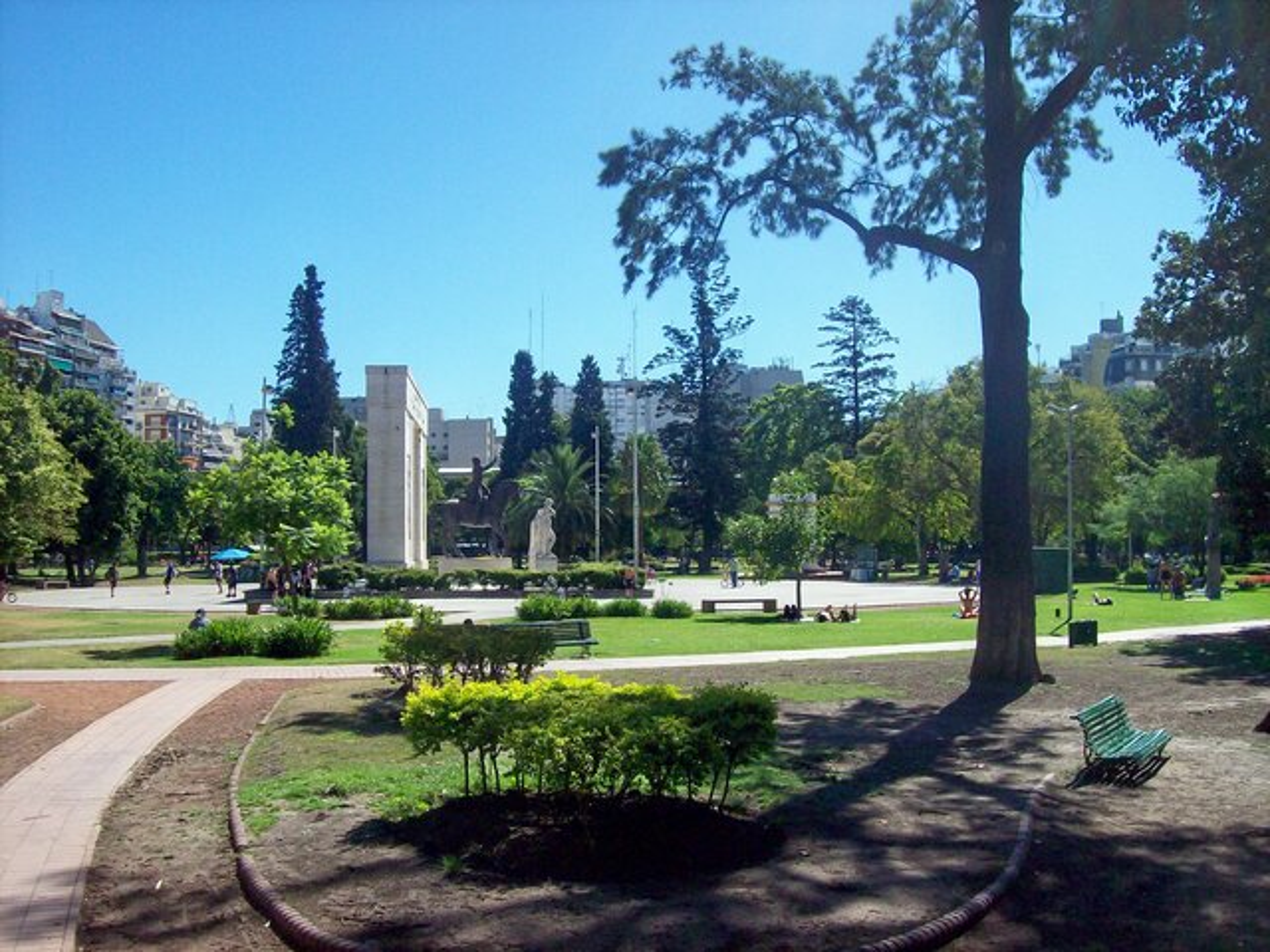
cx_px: 635
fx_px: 1321
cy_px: 476
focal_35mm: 36
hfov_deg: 51.4
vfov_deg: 39.7
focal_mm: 6
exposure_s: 1/635
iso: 80
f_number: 4.8
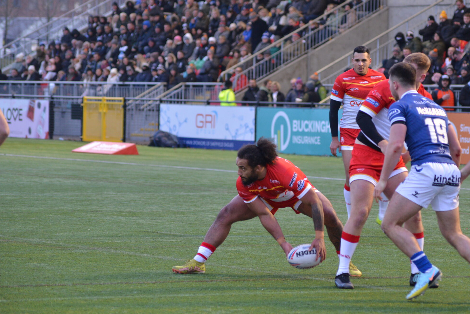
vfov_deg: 6.2
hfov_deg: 9.3
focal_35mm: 221
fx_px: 2887
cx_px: 288
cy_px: 127
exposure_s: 1/200
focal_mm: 170
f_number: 5
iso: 1250
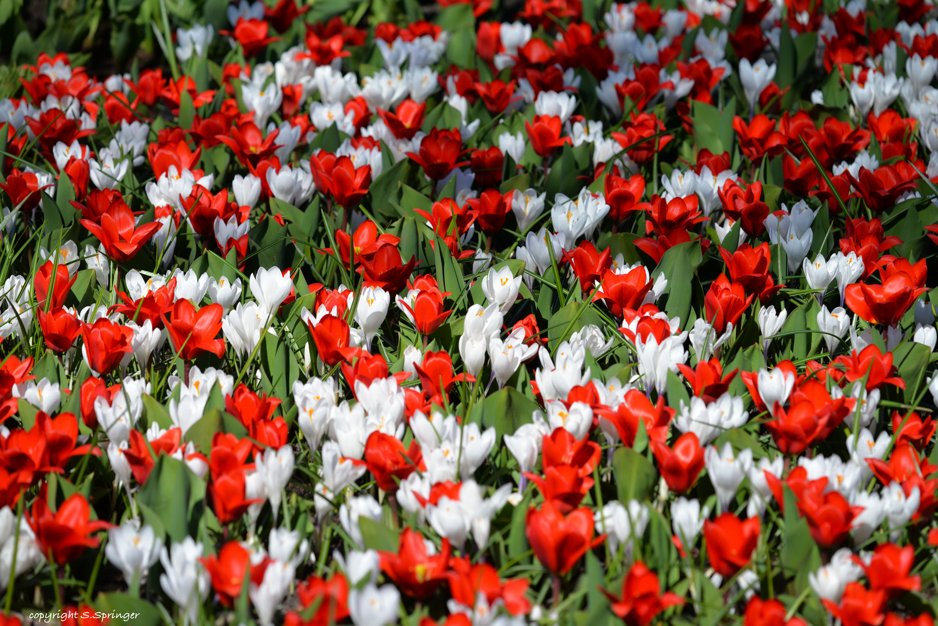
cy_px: 313
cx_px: 469
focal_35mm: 150
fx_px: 3910
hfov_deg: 13.7
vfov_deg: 9.2
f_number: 5.6
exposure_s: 1/2000
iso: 320
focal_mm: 150
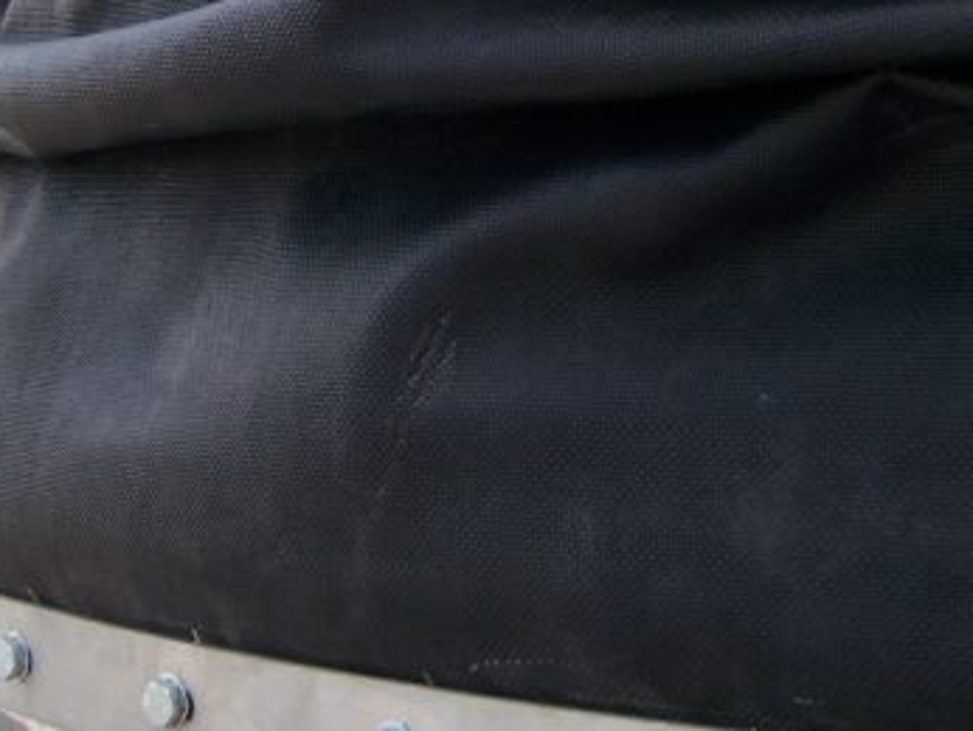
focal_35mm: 80
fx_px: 2250
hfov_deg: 24.4
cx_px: 388
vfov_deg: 18.2
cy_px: 103
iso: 80
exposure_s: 1/400
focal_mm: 6
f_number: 2.8
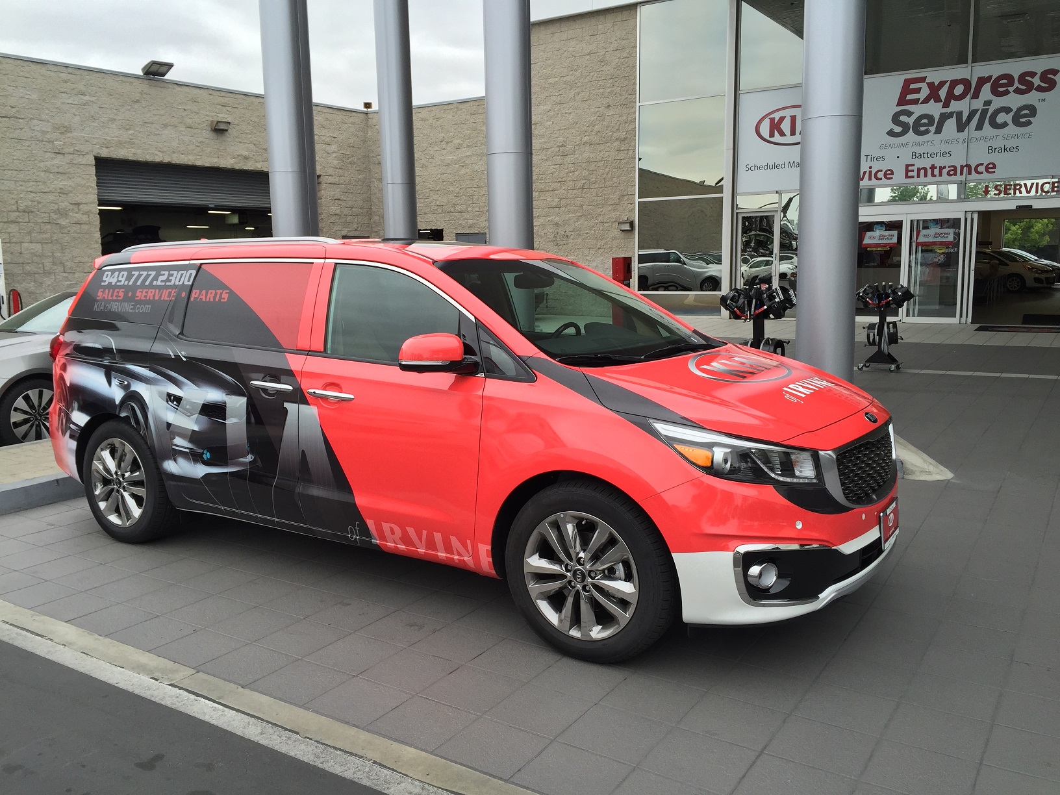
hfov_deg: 61.7
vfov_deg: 48.2
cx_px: 530
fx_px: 888
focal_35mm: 29
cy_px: 398
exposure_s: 1/549
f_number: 2.2
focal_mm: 4.15
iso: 32
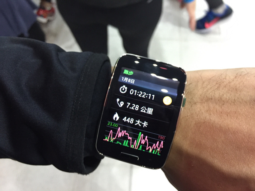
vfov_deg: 48.2
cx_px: 128
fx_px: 214
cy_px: 96
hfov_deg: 61.7
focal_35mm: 29
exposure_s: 1/30
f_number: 2.2
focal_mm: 4.15
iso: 250
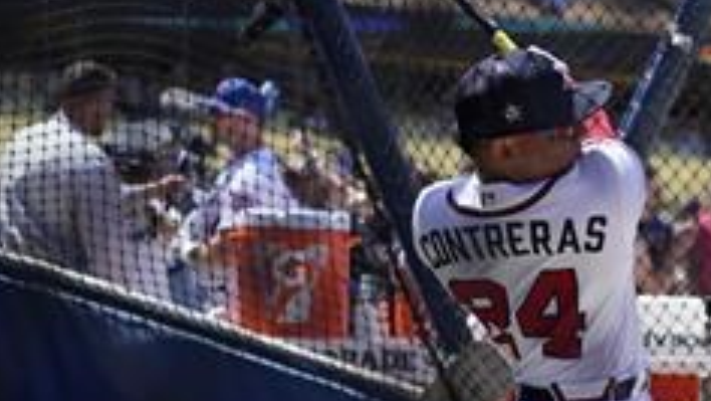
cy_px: 345
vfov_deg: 11.9
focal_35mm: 101
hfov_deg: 20.3
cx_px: 762
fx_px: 1905
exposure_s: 1/12800
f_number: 1.4
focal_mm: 35
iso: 250
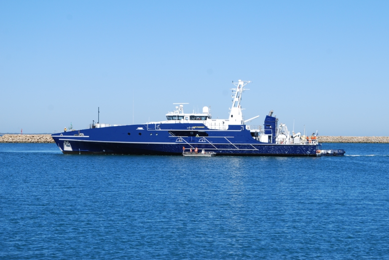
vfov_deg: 15.0
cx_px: 198
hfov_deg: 22.2
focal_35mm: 92
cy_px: 121
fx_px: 990
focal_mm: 55
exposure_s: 1/320
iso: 100
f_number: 9
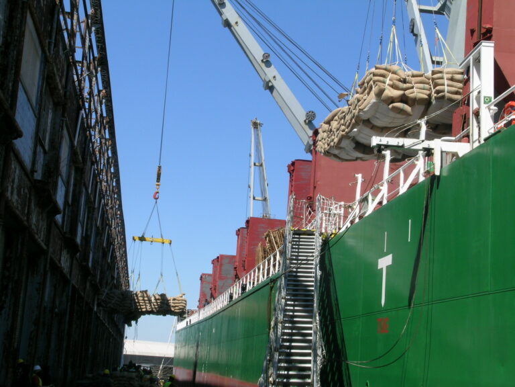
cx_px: 258
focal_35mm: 61
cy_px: 194
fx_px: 908
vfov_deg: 24.0
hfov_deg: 31.7
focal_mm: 12.6
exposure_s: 1/188
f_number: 7.4
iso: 50
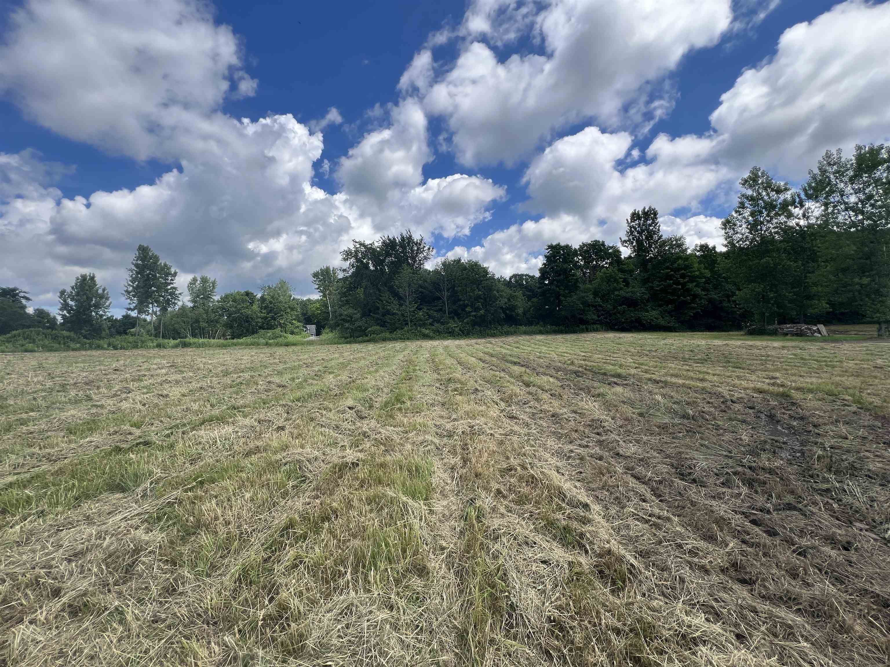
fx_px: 334
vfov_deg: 89.9
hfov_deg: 106.2
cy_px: 334
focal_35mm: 13
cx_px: 445
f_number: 1.8
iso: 32
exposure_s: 1/1155
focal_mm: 1.57
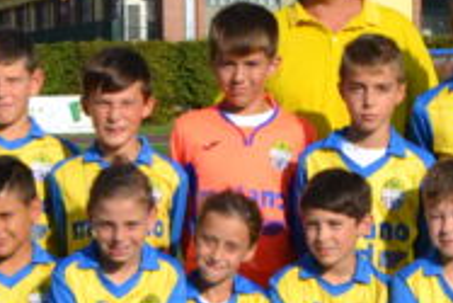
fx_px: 3042
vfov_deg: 5.7
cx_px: 141
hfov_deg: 8.5
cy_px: 282
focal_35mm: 242
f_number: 8
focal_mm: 31
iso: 100
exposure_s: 1/250
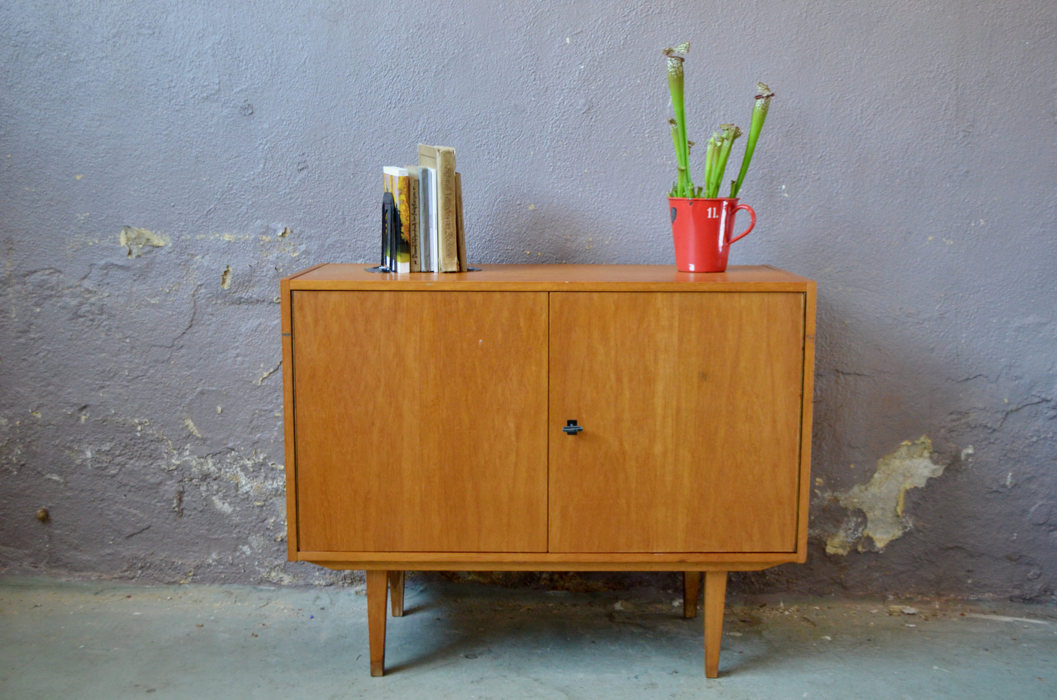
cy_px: 350
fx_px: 1143
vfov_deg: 34.1
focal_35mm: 39
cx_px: 528
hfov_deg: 49.6
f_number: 4.2
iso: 1250
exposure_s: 1/60
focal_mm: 26
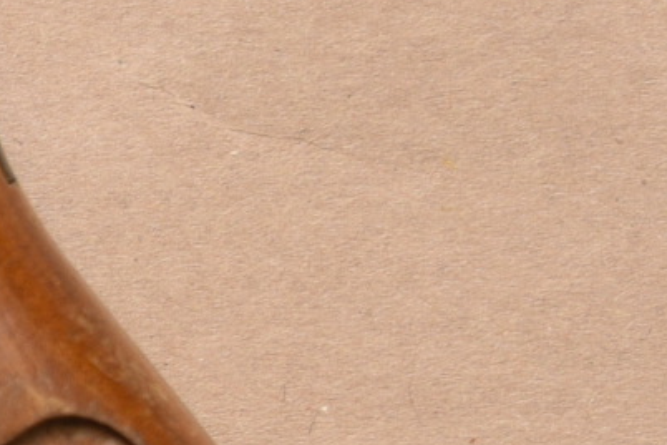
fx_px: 8040
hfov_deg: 4.7
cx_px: -710
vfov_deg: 3.2
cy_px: 606
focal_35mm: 434
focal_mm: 58
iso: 400
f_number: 8
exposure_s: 1/60
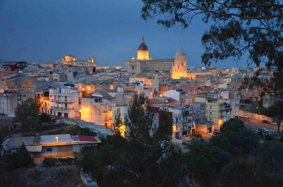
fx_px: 400
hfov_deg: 39.0
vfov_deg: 26.4
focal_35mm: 51
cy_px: 94
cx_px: 142
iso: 6400
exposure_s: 1/25
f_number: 4.2
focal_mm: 34
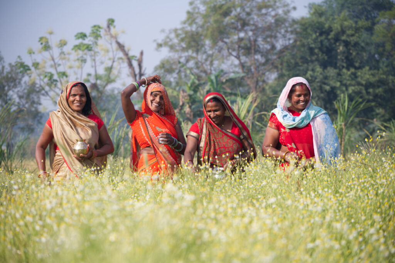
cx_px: 198
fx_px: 1328
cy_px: 132
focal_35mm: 121
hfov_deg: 16.9
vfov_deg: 11.3
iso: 100
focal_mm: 121
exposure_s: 1/250
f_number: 5.6
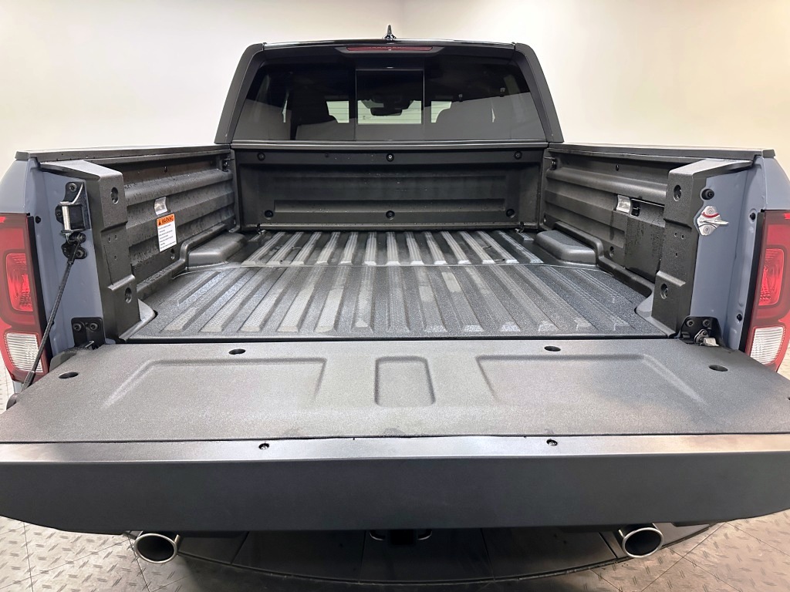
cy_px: 296
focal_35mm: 24
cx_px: 395
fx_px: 548
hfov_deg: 71.6
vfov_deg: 56.8
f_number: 1.78
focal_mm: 6.86
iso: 1000
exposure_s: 1/60
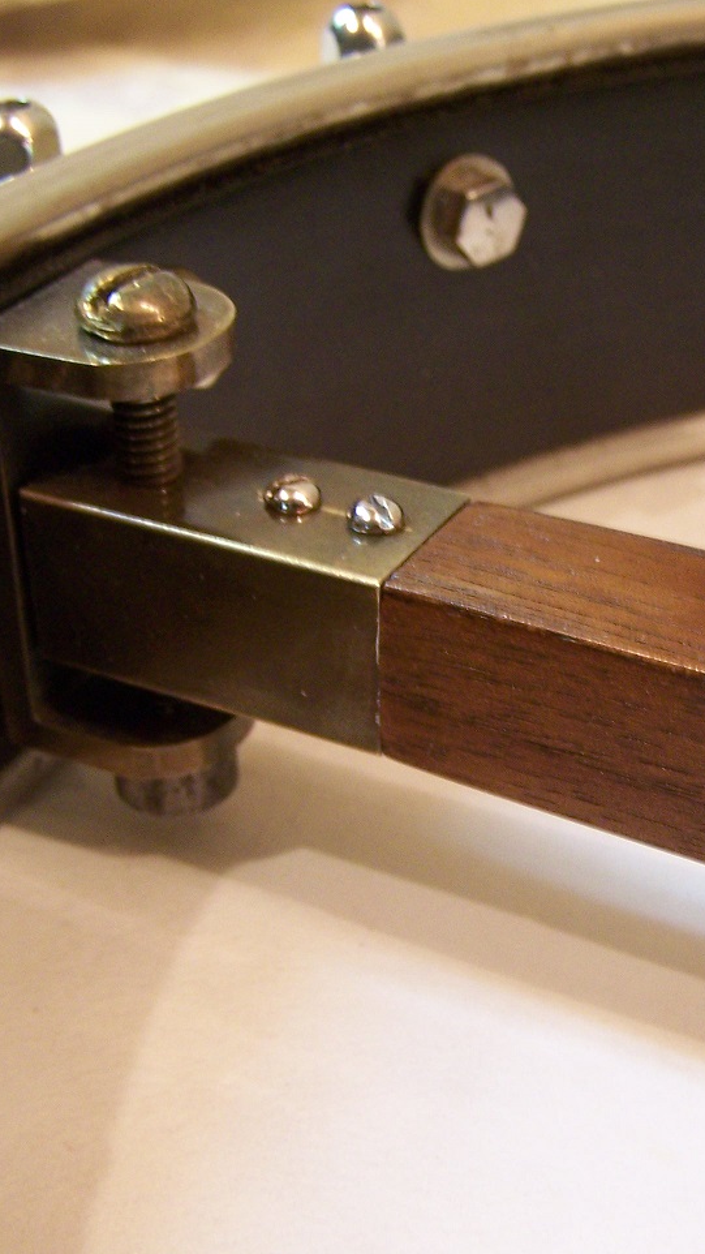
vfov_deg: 34.3
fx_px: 2028
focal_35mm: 61
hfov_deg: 19.6
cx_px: 495
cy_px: 665
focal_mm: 6.3
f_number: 2.8
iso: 160
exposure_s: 1/15
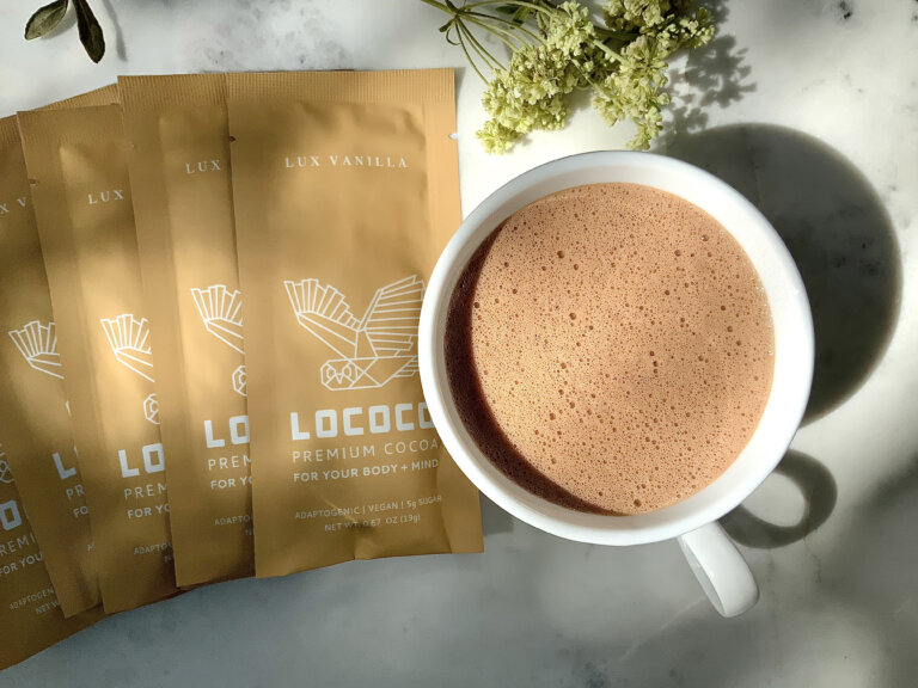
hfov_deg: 61.7
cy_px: 344
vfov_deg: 48.2
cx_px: 459
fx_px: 769
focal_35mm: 29
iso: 16
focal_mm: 3
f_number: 1.8
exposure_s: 1/1250
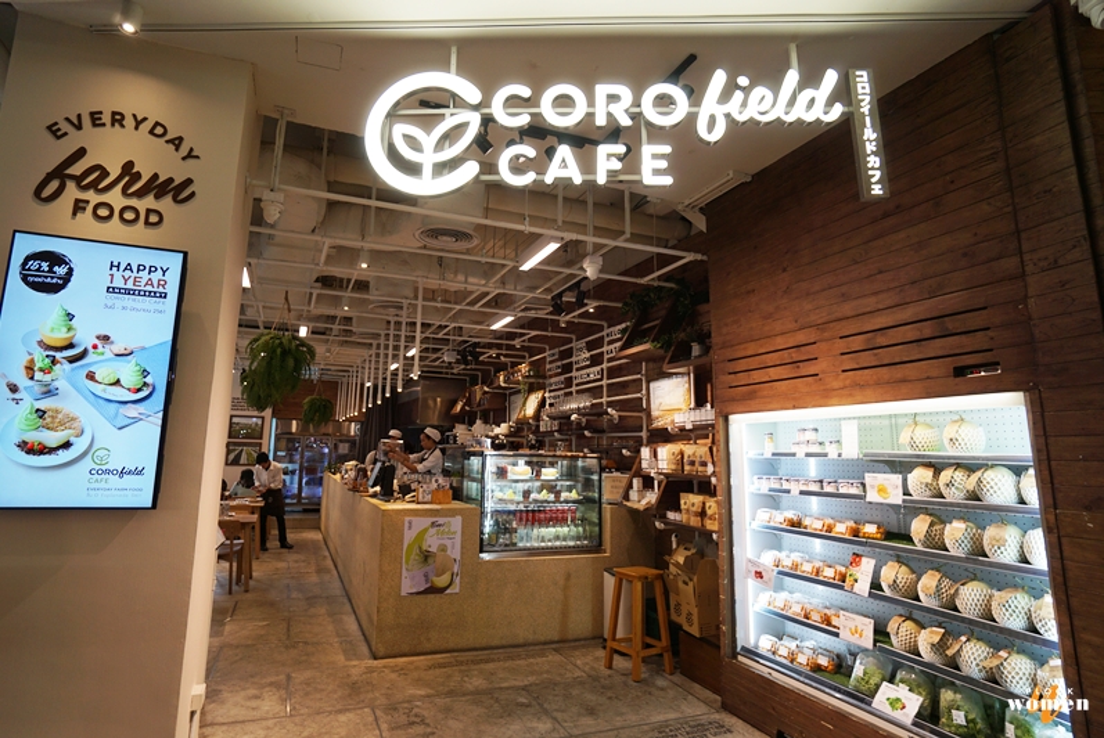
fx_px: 506
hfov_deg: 94.9
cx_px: 552
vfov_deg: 72.2
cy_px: 369
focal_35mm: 16
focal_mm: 11
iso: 200
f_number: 4
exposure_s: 1/60
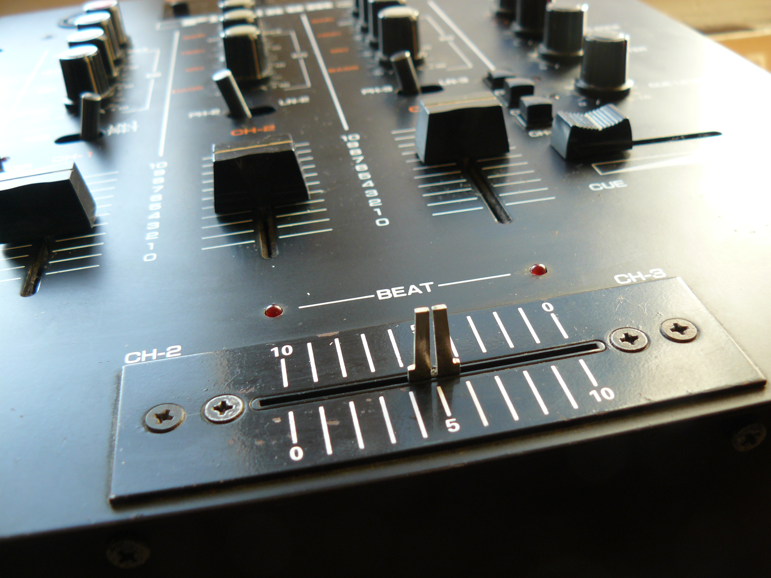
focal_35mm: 36
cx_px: 386
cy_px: 289
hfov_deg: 51.4
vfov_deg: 39.7
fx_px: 802
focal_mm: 6
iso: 100
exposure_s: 1/30
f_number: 2.8
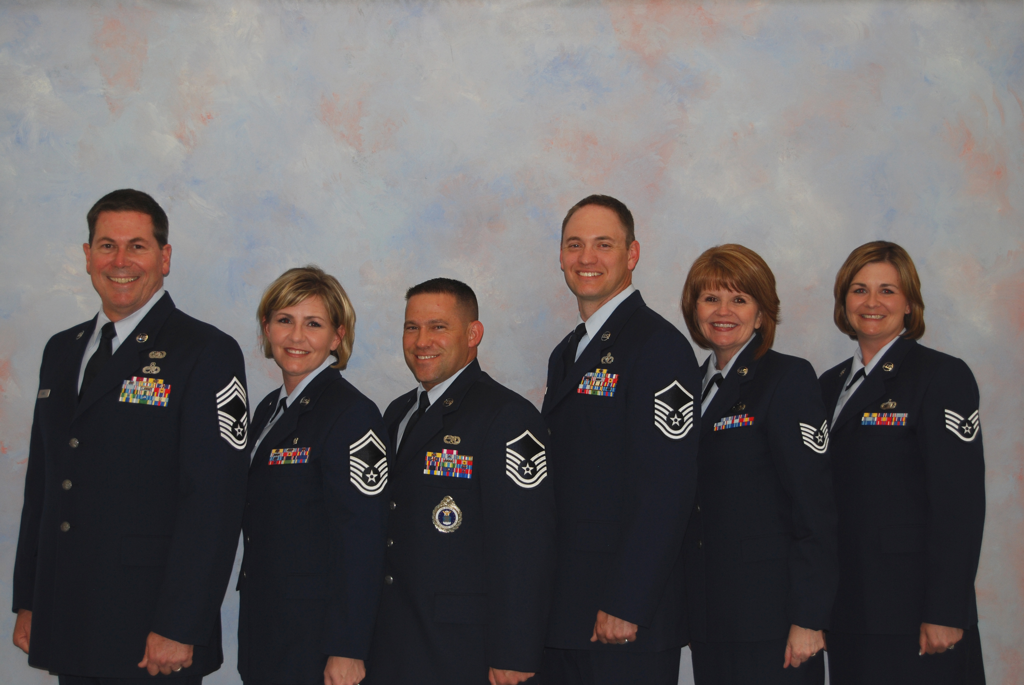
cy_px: 342
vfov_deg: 19.8
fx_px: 1965
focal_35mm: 69
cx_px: 512
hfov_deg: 29.2
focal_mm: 46
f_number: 5.3
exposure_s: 1/60
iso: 200
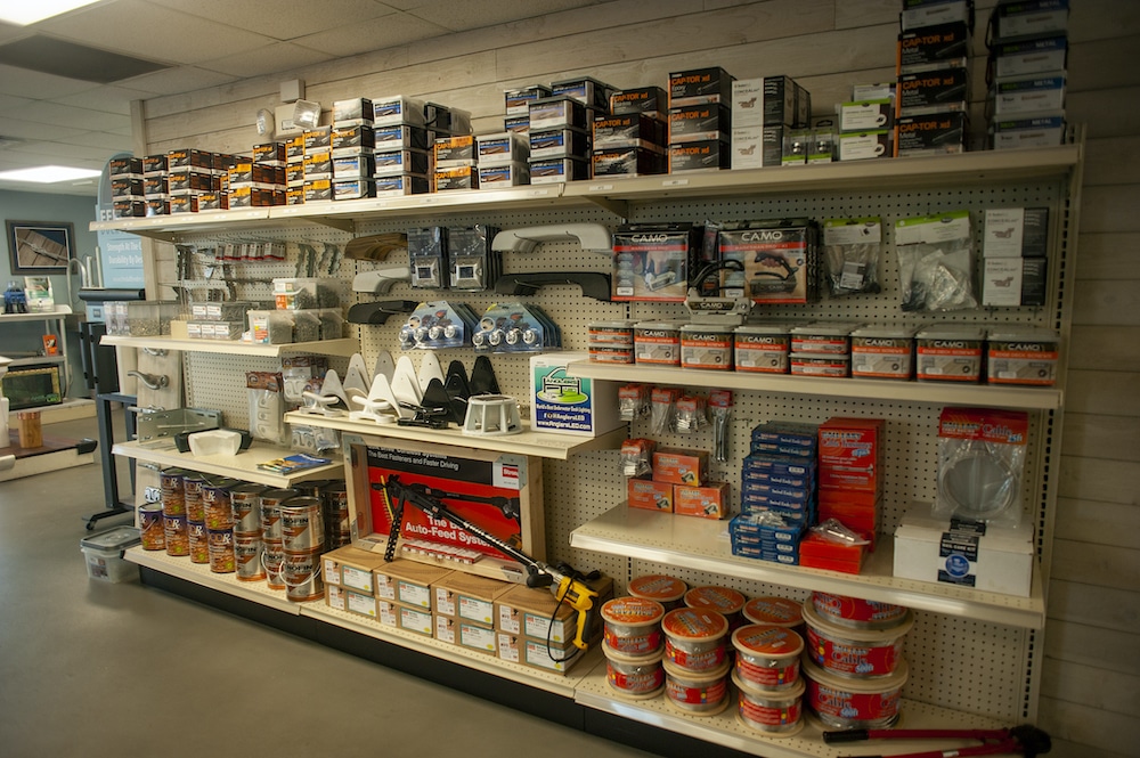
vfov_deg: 53.1
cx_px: 570
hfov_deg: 73.8
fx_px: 759
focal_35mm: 24
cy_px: 379
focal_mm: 24
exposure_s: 1/60
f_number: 3.5
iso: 125
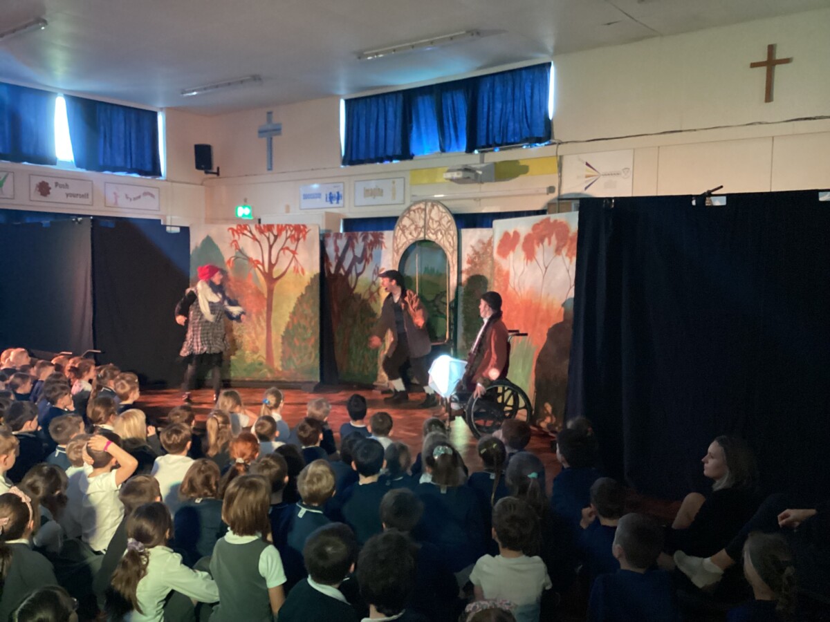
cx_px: 415
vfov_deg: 45.4
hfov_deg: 58.4
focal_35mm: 31
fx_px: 743
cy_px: 311
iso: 320
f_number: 2.4
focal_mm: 3.3
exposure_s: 1/25
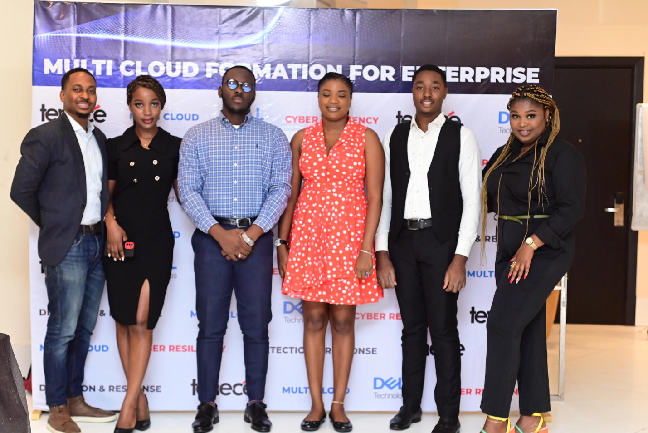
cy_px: 241
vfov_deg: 24.2
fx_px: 1008
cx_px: 296
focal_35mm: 56
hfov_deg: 35.6
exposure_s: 1/125
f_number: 3.5
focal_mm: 50
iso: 3200
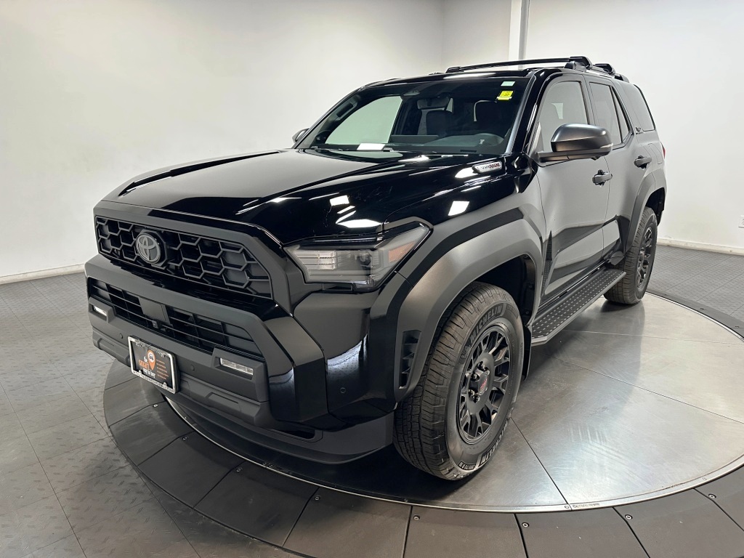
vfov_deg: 56.8
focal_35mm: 24
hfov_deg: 71.6
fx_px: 516
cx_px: 372
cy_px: 279
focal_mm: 6.86
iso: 400
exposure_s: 1/60
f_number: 1.78
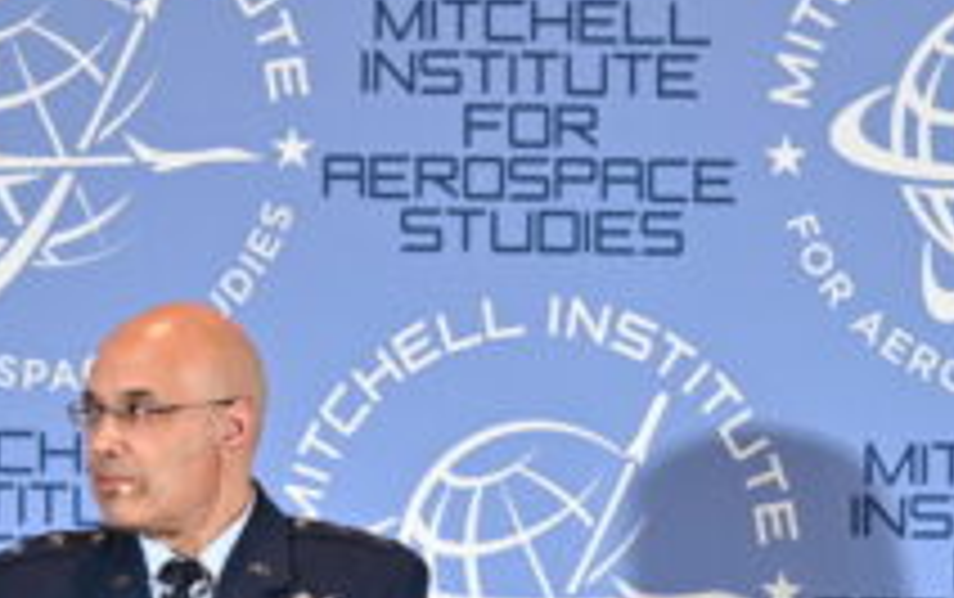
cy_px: 1423
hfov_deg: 4.5
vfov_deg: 2.8
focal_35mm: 467
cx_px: 603
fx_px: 12155
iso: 800
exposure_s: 1/160
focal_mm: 95
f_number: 3.5
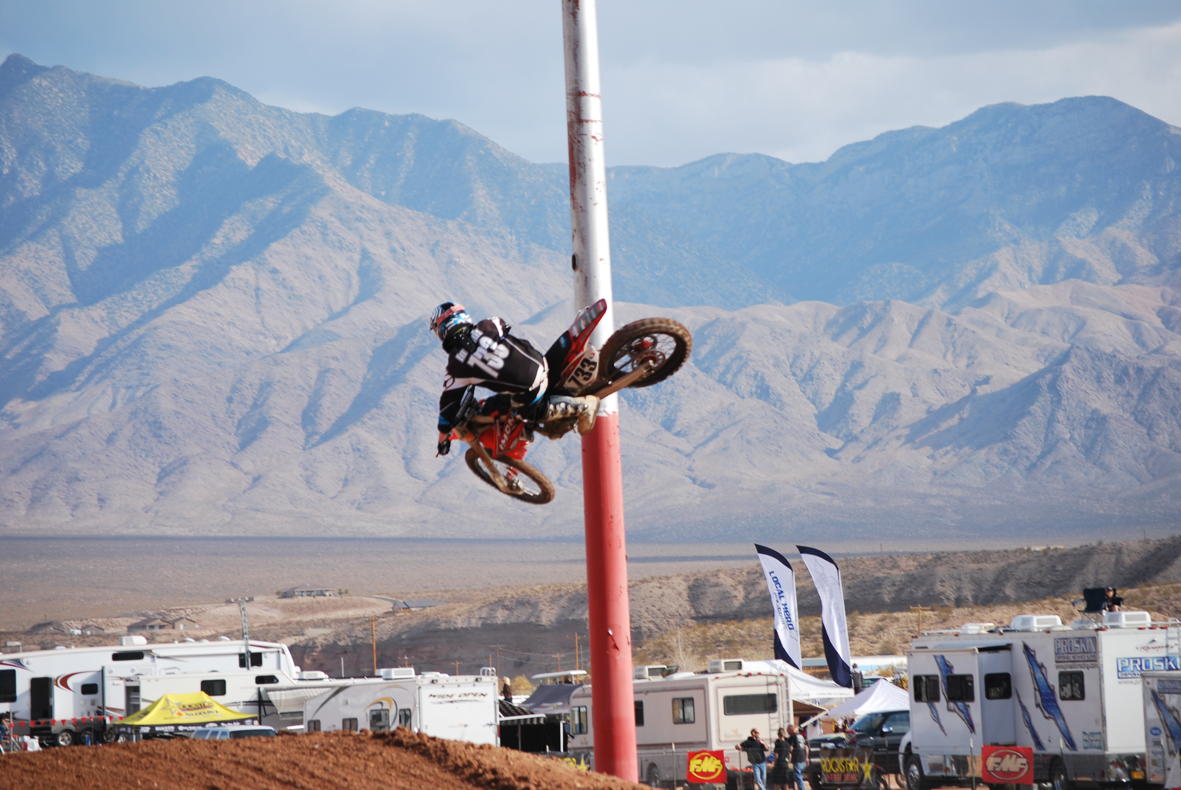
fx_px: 4927
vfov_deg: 9.2
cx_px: 590
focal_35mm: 150
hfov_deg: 13.7
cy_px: 395
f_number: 4.5
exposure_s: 1/400
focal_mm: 100
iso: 100
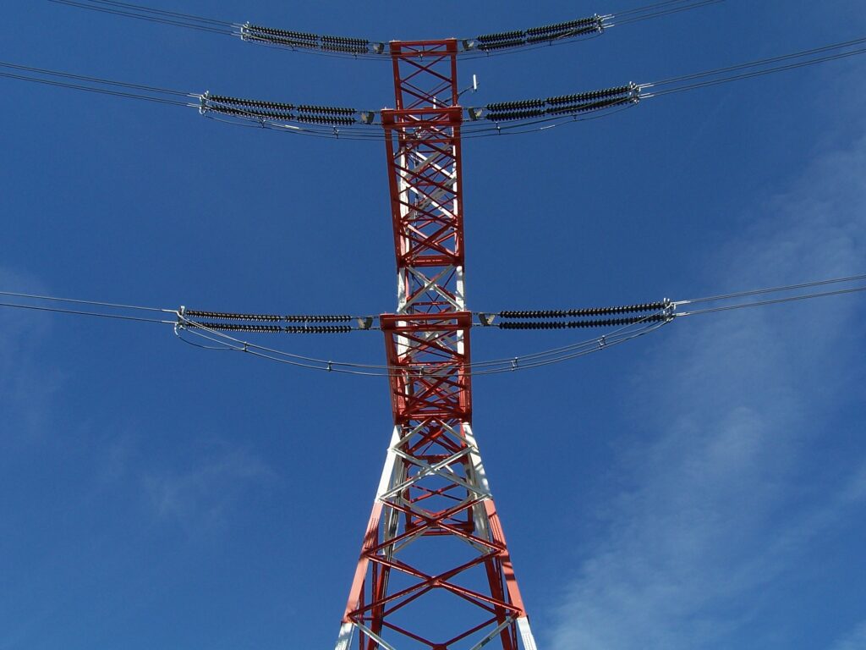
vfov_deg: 37.7
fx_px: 951
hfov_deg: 49.0
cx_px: 433
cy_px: 325
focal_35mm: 38
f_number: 5.6
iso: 80
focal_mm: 6.3
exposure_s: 1/500
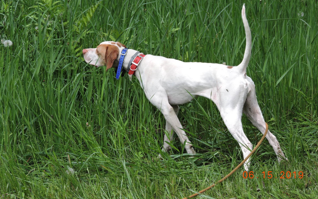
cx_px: 159
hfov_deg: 10.6
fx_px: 1707
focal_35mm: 197
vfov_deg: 6.7
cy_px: 81
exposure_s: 1/400
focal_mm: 33
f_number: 4.6
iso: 100
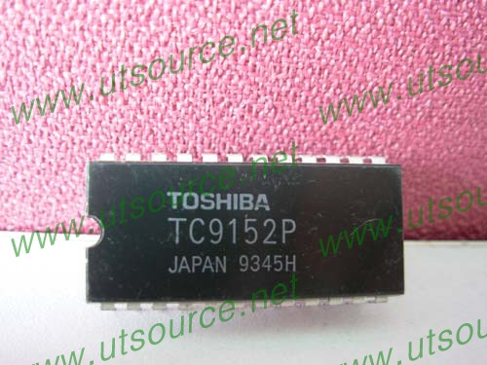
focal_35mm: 38
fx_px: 535
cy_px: 182
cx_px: 244
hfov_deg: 49.0
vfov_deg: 37.7
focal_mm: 6.3
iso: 141
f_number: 2.9
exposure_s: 1/4
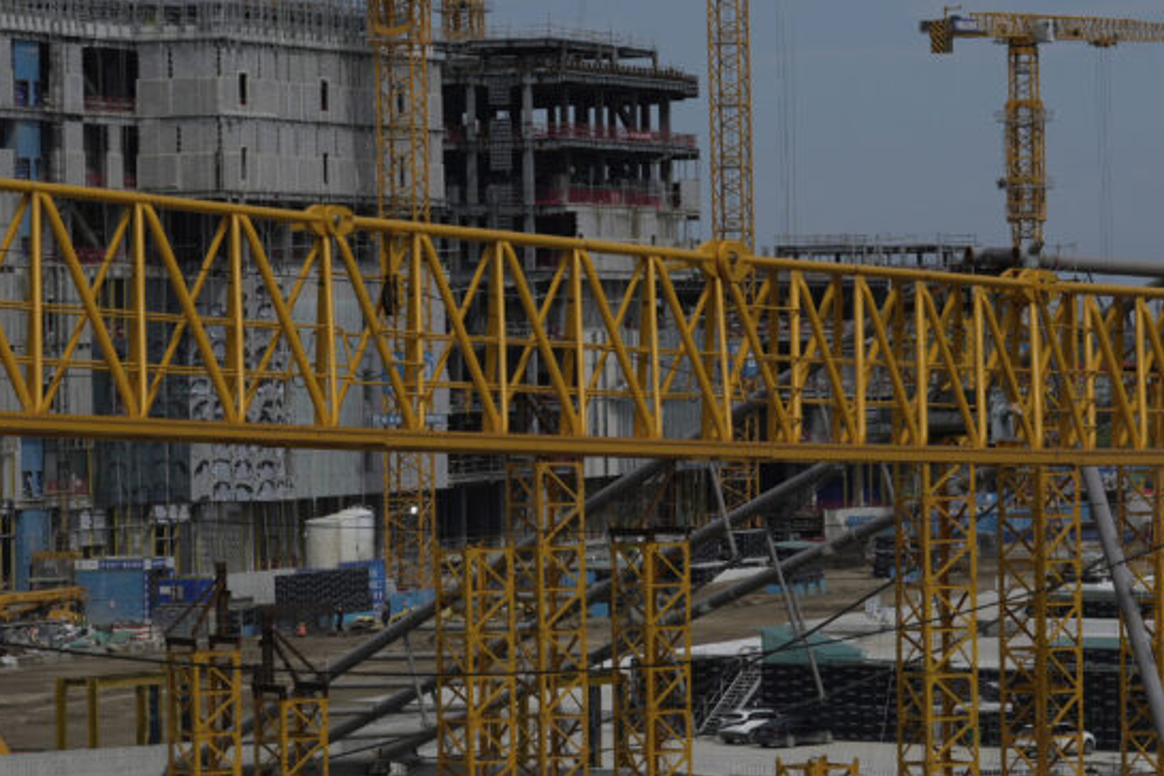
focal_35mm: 197
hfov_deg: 10.4
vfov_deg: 7.0
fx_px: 6369
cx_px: 535
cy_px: 284
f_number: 9
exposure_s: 1/640
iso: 100
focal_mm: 70
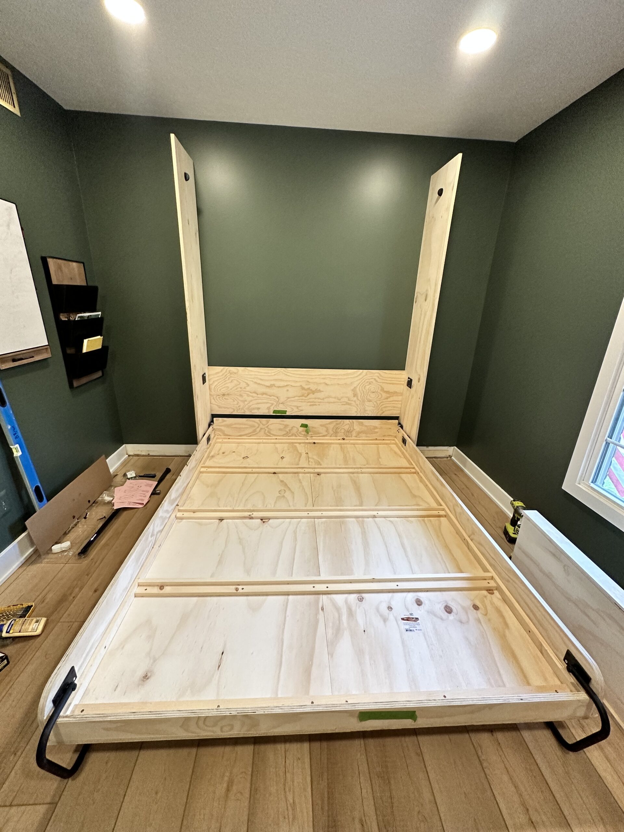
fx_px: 336
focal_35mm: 14
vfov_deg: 102.1
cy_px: 416
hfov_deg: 85.7
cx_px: 312
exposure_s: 1/120
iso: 250
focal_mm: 2.22
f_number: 2.2
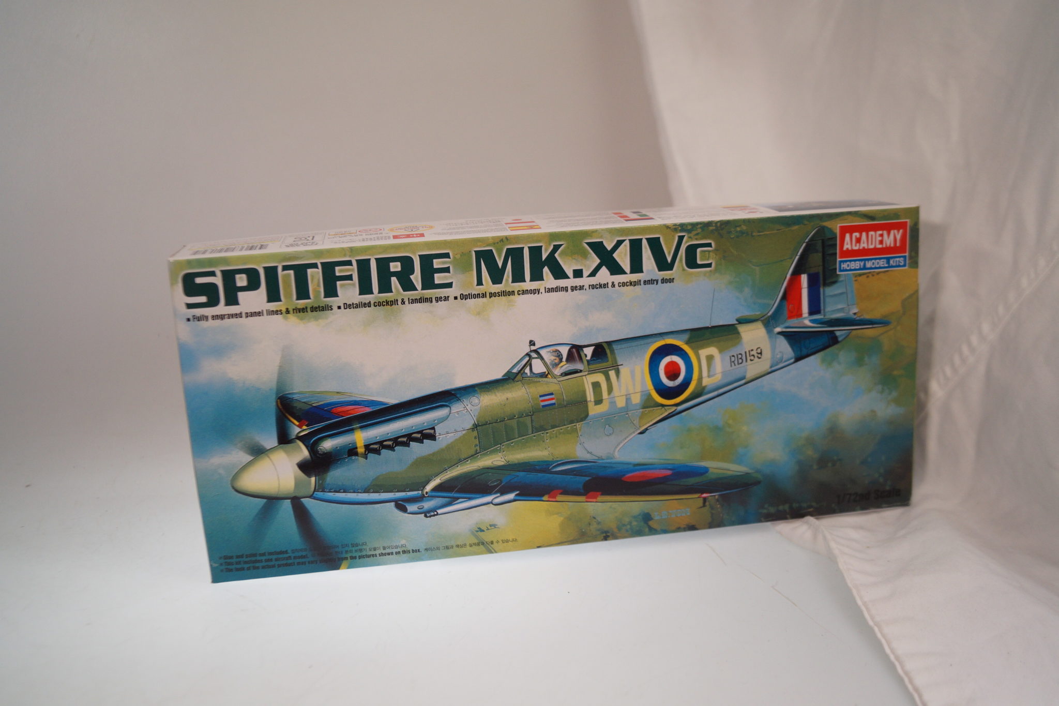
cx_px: 530
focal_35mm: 33
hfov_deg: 57.2
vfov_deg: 40.0
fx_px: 971
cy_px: 353
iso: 400
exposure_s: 1/160
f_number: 4
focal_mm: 22
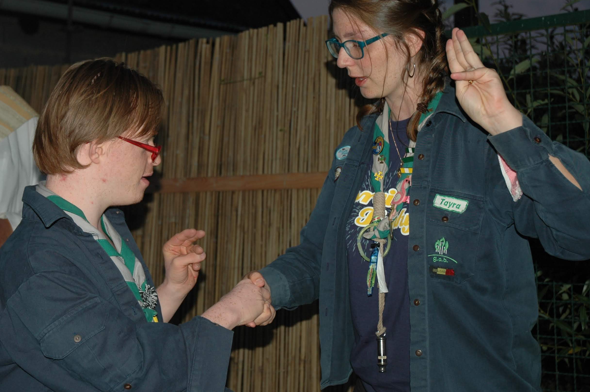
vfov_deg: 21.5
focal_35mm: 63
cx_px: 237
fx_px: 1032
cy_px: 167
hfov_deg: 31.8
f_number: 4.2
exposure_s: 1/60
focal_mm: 34
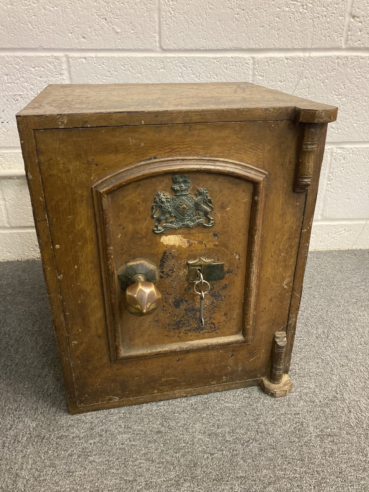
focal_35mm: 28
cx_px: 184
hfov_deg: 49.8
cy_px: 246
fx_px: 398
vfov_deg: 63.4
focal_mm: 3.99
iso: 250
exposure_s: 1/50
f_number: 1.8
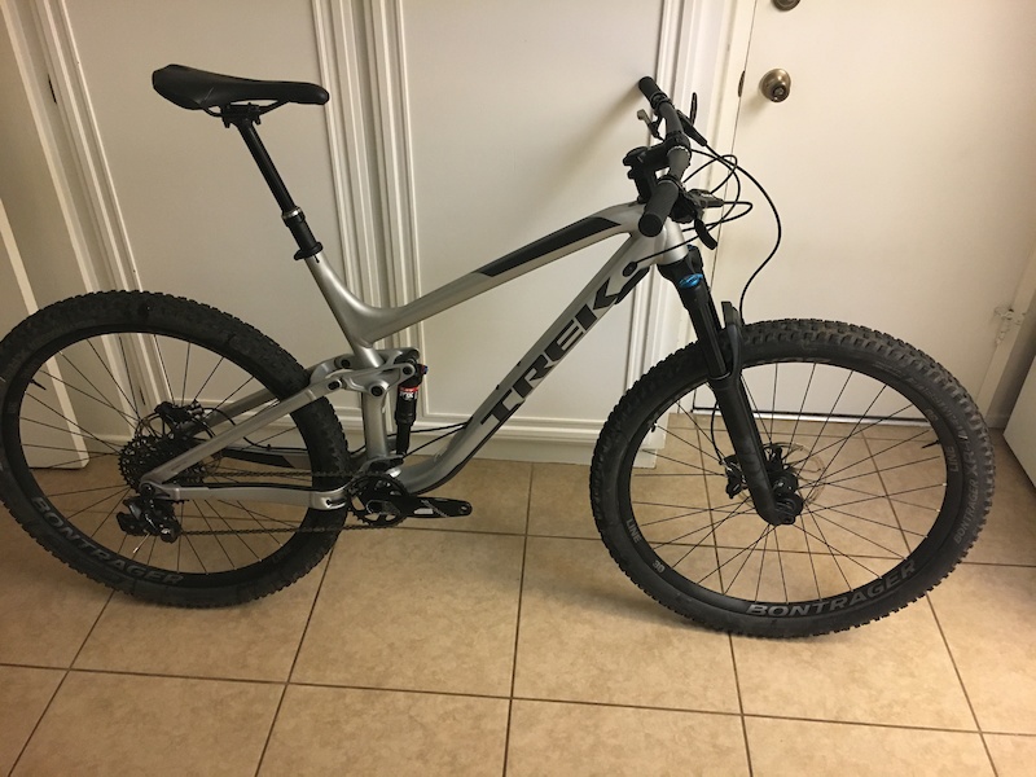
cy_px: 388
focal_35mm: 29
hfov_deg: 61.7
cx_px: 518
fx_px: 868
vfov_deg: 48.2
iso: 200
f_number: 2.2
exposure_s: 1/24
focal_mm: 4.15
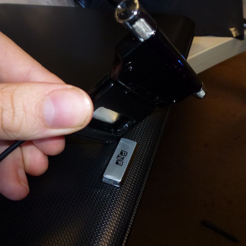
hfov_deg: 54.0
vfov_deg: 54.0
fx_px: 241
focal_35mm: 30
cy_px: 119
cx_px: 132
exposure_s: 1/60
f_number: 3.3
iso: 250
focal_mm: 4.3
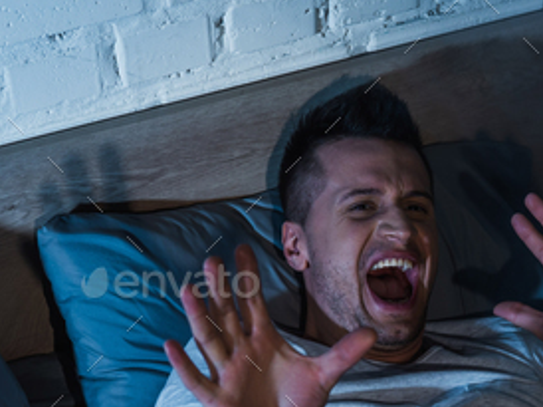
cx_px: 462
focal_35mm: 145
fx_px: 2273
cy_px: 377
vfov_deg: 10.2
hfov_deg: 13.5
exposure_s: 1/160
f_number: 5
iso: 200
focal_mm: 70
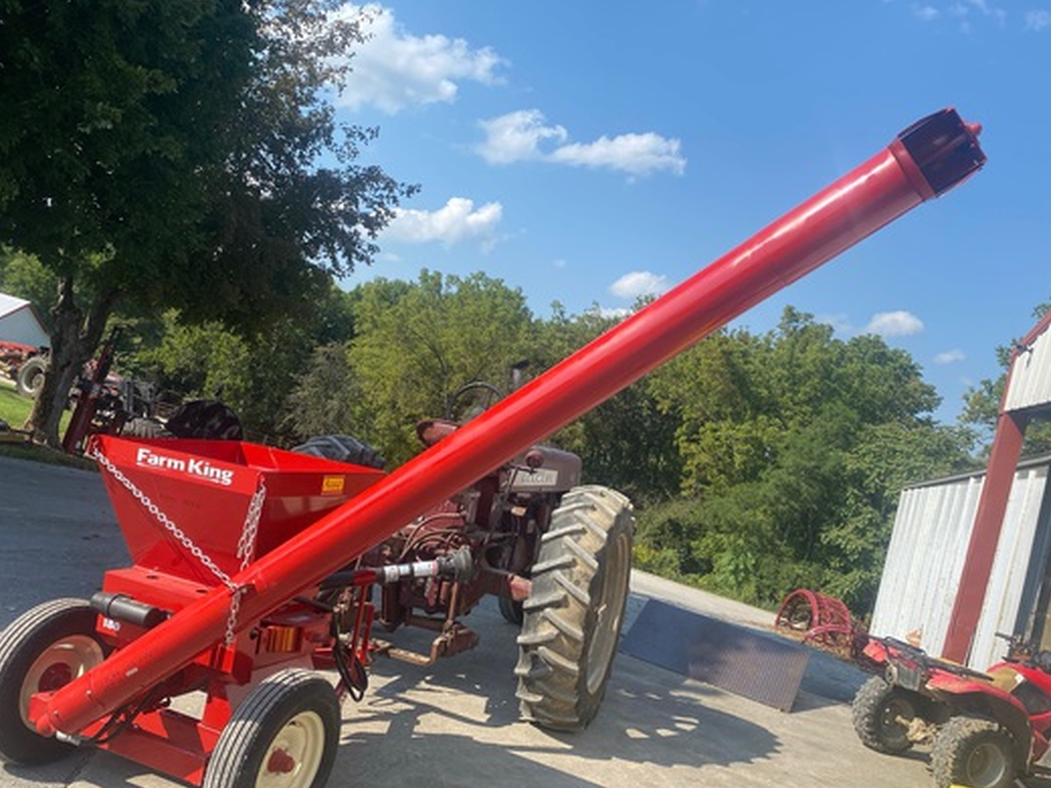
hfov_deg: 60.0
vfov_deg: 46.8
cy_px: 386
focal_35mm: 30
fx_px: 911
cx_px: 534
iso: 32
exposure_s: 1/2315
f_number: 1.8
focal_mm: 4.25
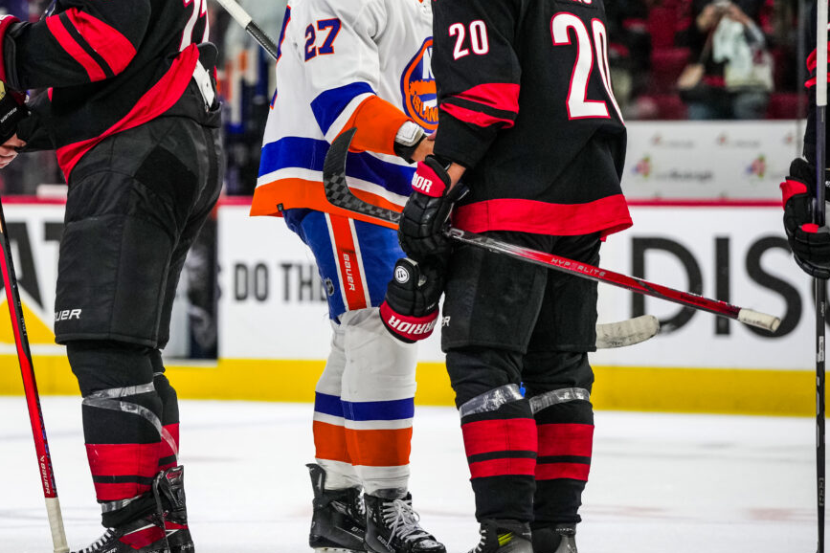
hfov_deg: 8.5
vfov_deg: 5.7
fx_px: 5556
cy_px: 175
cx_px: 236
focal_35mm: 241
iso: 1600
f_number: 2.8
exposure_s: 1/1600
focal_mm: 136
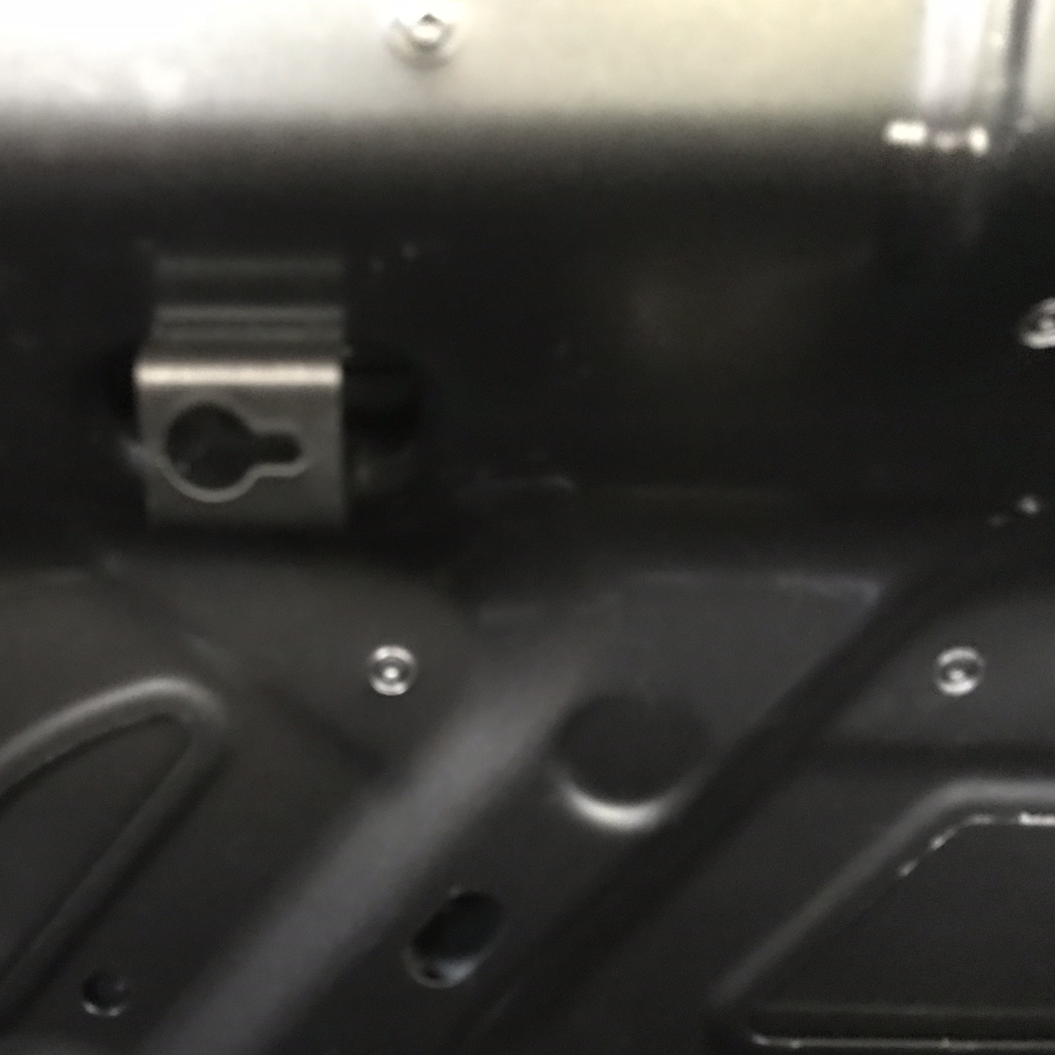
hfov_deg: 47.9
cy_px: 534
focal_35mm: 34
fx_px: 1172
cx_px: 379
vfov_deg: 48.4
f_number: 1.8
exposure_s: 1/4
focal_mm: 3.99
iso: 160
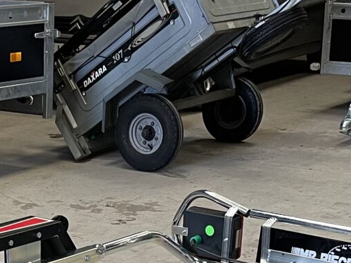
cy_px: 512
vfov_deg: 12.6
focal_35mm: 104
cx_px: 29
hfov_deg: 18.6
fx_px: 1055
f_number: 1.6
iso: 125
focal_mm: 5.1
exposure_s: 1/65
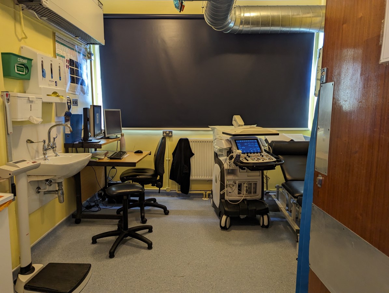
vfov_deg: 56.9
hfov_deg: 71.5
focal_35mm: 24
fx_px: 270
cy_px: 146
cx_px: 194
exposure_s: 1/50
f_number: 1.85
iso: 252
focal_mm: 6.81
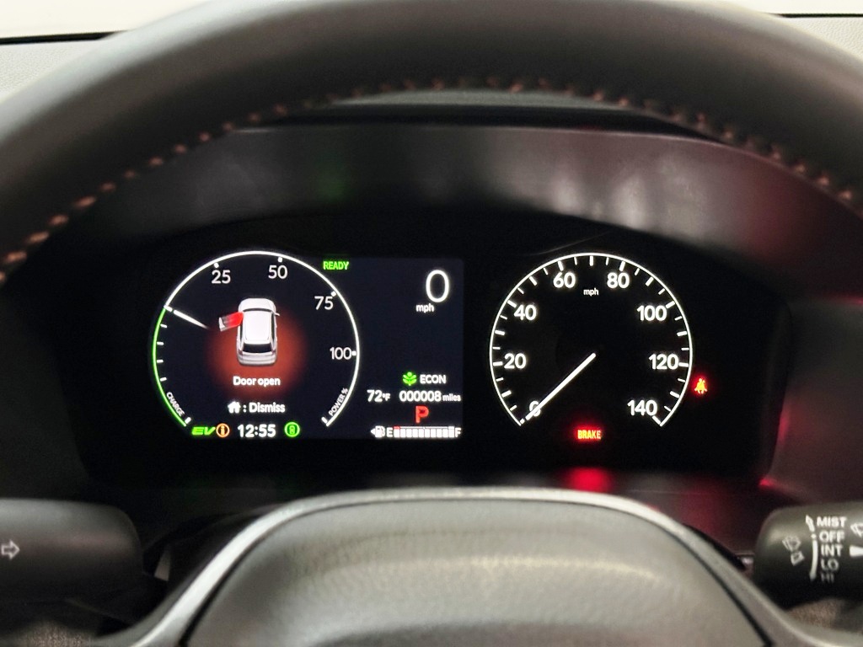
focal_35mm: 48
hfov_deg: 39.7
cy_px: 324
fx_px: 1197
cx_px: 432
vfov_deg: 30.3
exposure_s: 1/24
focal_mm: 6.86
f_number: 1.78
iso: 640
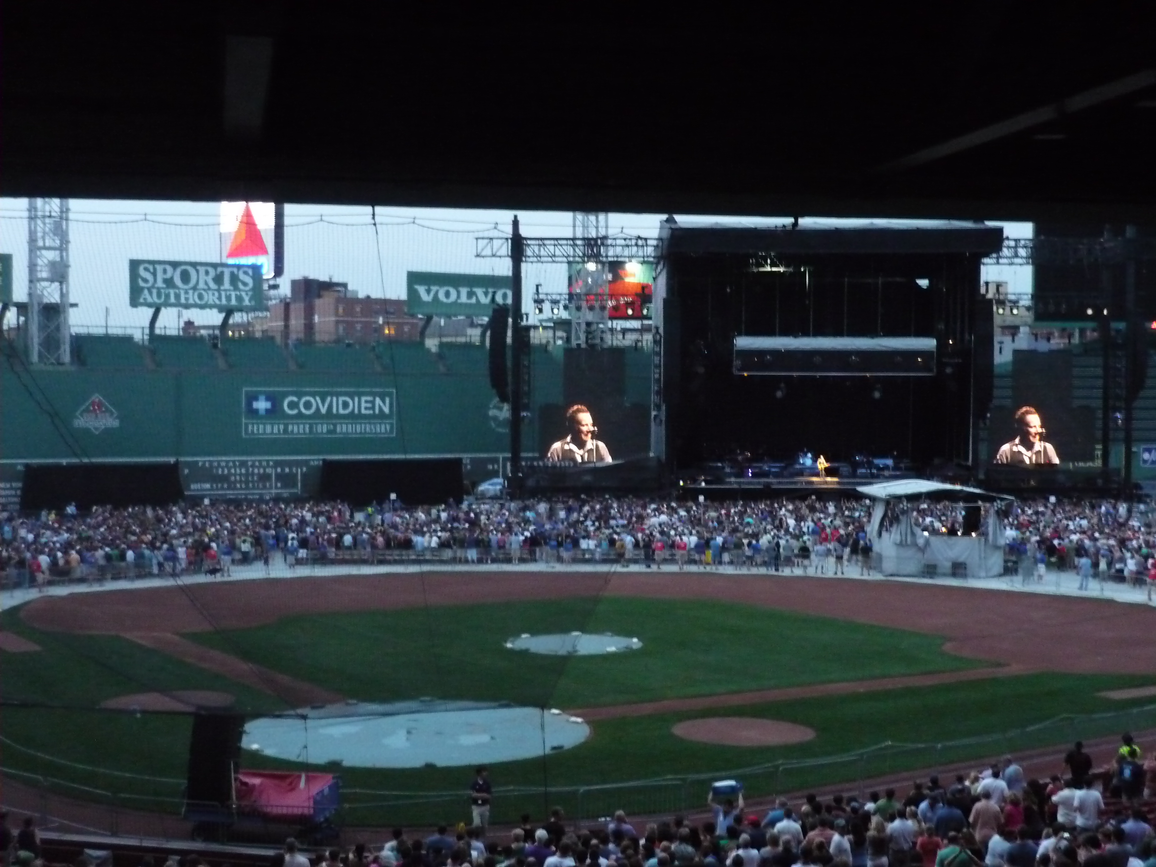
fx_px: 1703
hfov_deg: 37.5
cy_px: 434
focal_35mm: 51
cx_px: 578
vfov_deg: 28.6
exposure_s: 1/10
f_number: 3.2
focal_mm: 8.4
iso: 800
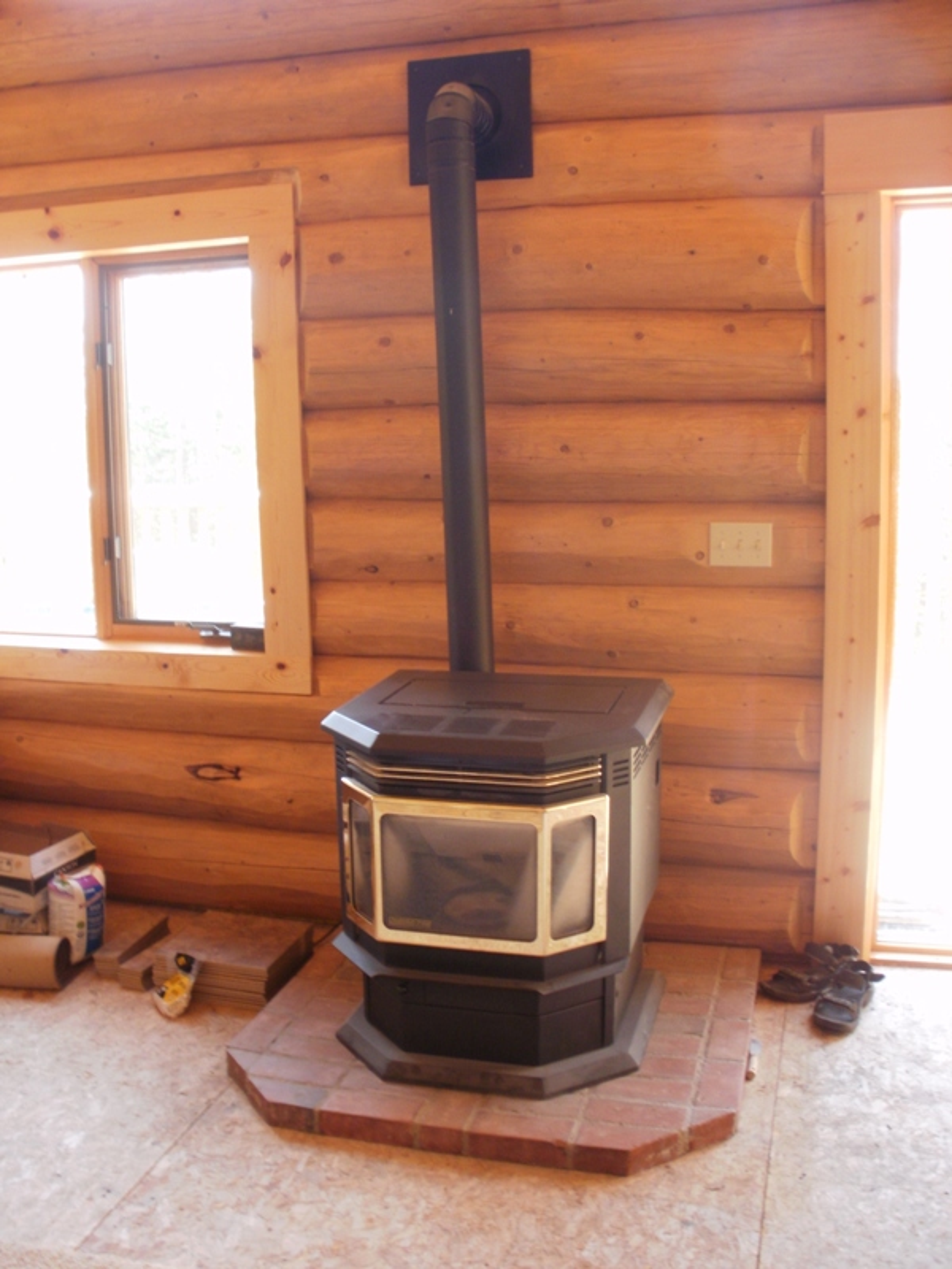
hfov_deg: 39.7
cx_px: 476
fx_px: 1320
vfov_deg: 51.4
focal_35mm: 36
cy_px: 634
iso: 125
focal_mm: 6.3
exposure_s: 1/13
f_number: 3.5
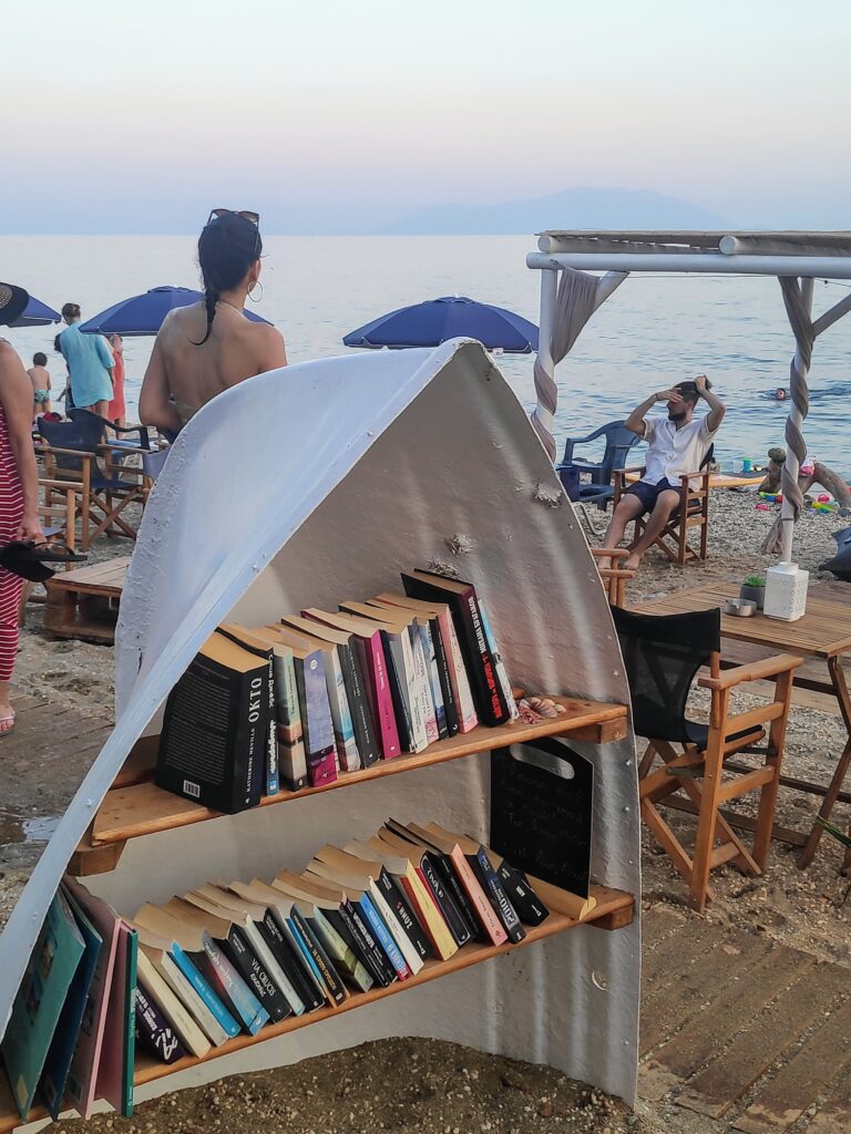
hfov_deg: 66.0
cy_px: 567
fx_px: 656
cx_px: 426
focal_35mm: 20
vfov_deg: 81.7
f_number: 1.9
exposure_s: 1/131
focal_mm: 3.94
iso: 100
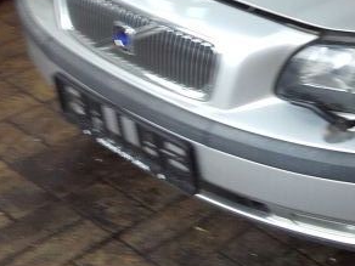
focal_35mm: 85
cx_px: 481
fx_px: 872
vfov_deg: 16.7
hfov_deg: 20.7
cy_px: -38
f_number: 2.2
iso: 50
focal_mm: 3.31
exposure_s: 1/33
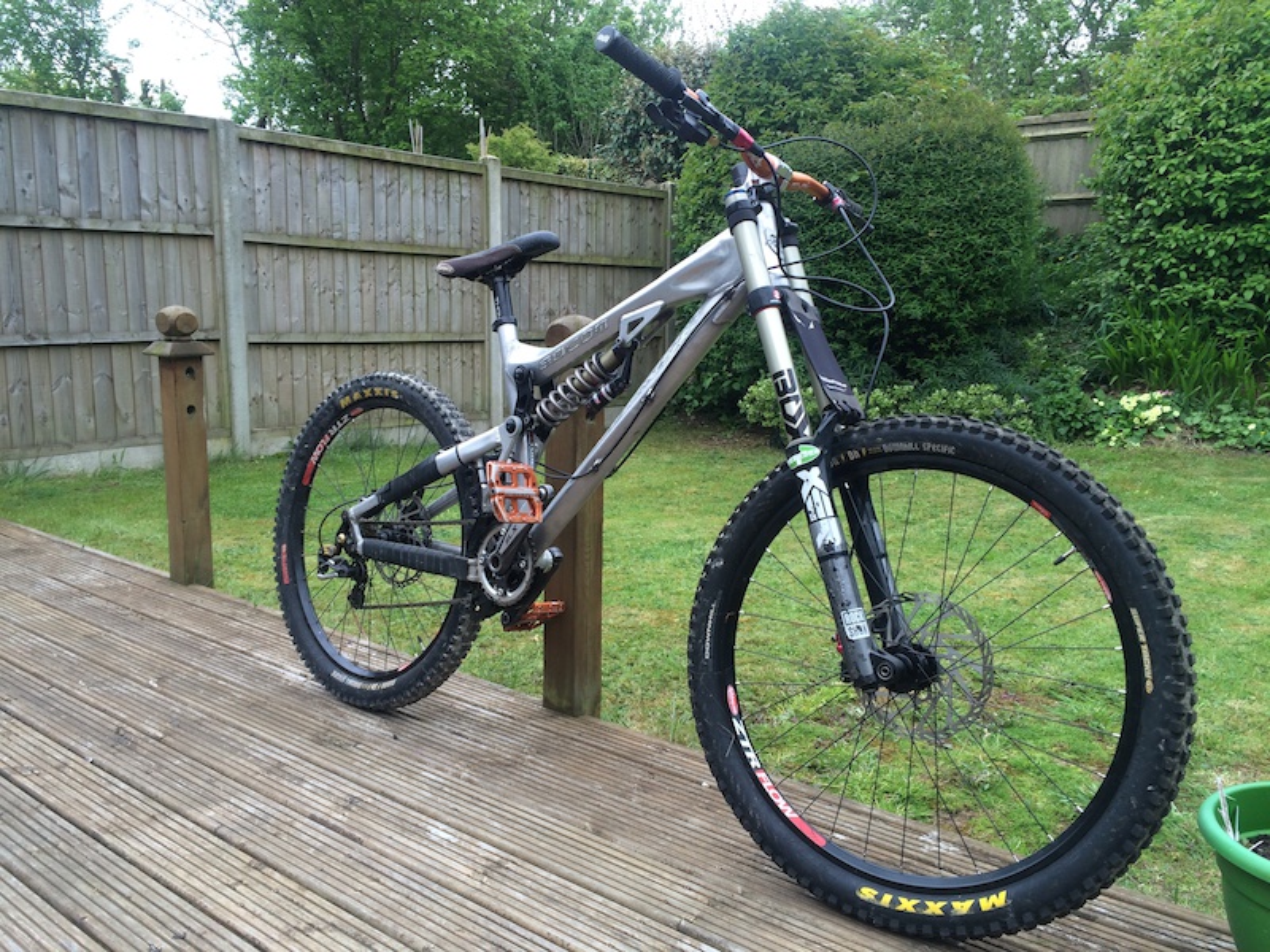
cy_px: 476
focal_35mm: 29
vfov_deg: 48.2
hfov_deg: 61.7
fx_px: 1064
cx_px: 635
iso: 32
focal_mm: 4.15
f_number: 2.2
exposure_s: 1/167
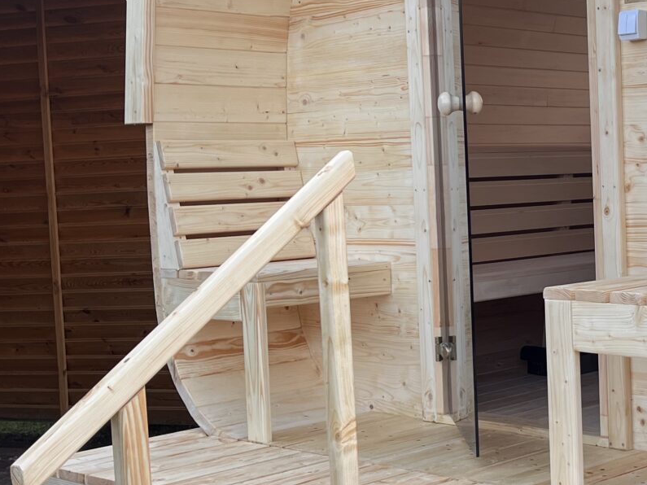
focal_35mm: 67
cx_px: 609
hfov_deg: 27.7
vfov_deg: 21.9
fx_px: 1252
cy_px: 251
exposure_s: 1/264
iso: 40
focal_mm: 5.1
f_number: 1.6
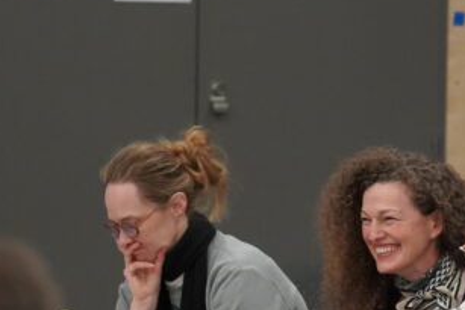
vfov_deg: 4.2
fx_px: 4226
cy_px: 300
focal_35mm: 327
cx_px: 401
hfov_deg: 6.3
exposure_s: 1/160
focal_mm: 105
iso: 5000
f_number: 4
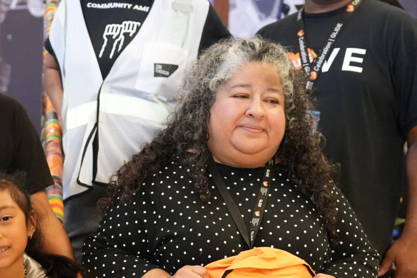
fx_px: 915
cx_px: 122
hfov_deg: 25.5
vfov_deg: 17.2
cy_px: 202
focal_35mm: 79
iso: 6400
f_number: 2.8
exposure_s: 1/40
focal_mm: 32
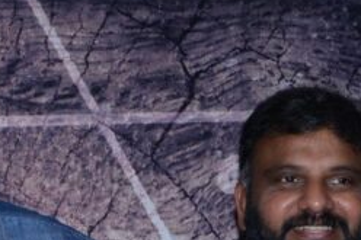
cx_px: -33
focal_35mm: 161
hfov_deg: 12.6
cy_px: 393
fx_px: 1613
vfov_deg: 8.3
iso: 400
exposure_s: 1/125
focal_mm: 26
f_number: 11
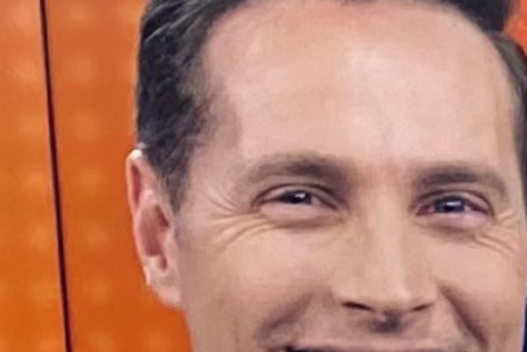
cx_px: 385
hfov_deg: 18.7
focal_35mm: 109
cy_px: 548
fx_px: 1596
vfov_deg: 11.9
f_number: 1.8
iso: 80
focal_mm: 3.99
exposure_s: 1/60
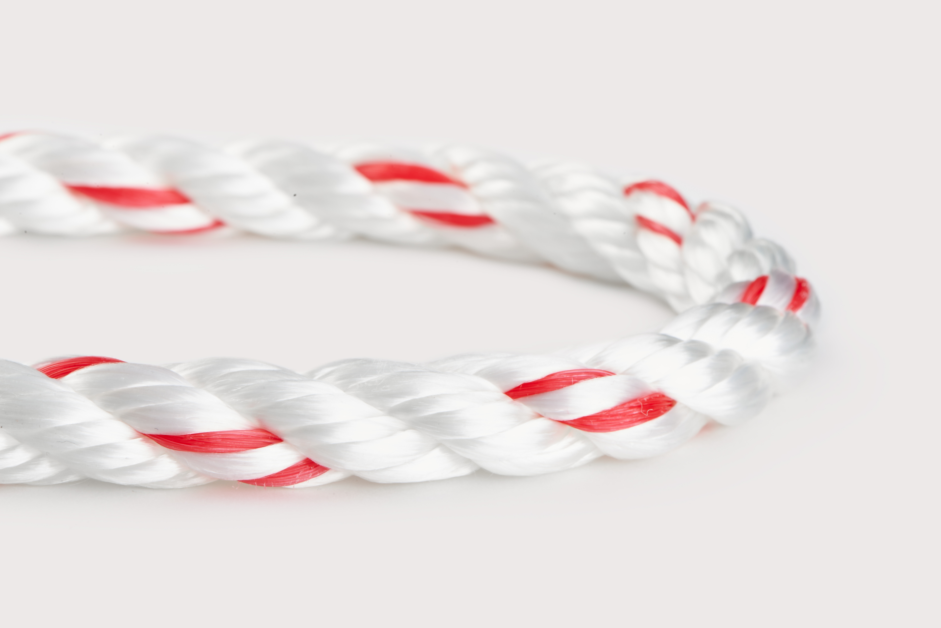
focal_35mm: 105
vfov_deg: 13.1
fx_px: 2745
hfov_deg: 19.4
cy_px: 314
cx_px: 470
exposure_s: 1/125
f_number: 32
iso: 63
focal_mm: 105
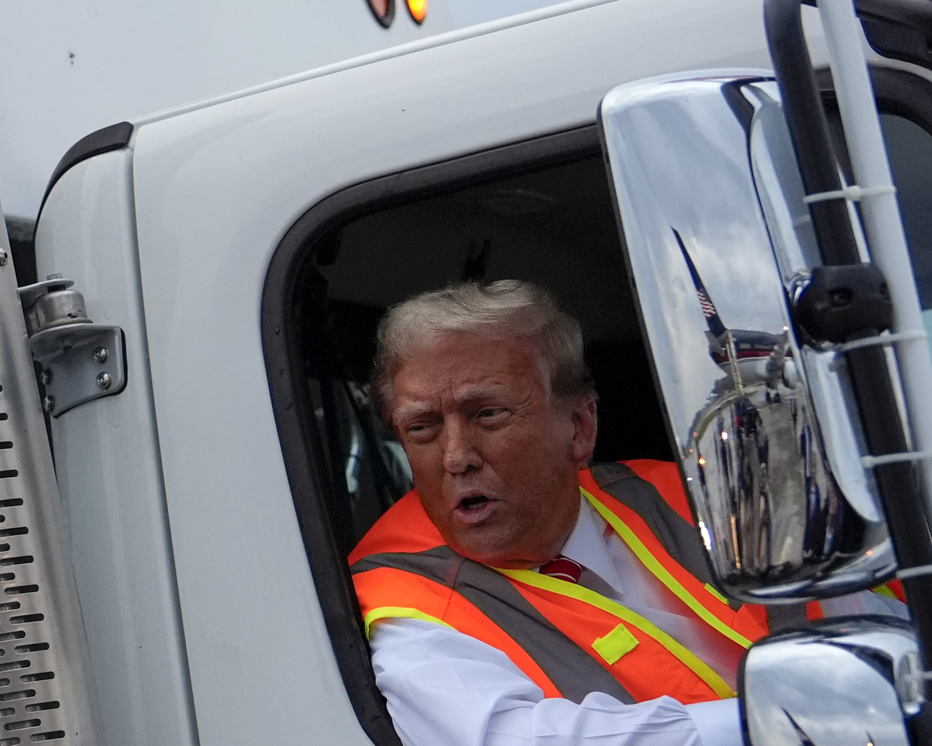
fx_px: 3283
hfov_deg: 15.2
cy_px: 198
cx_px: -361
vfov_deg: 12.9
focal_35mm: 119
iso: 1600
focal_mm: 42
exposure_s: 1/500
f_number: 2.8
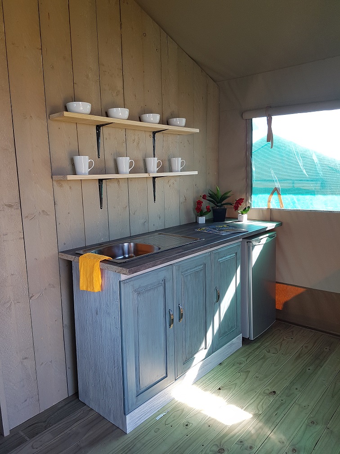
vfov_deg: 67.3
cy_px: 227
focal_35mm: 26
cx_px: 170
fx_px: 340
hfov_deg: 53.1
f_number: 1.7
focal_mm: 4.2
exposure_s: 1/116
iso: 50
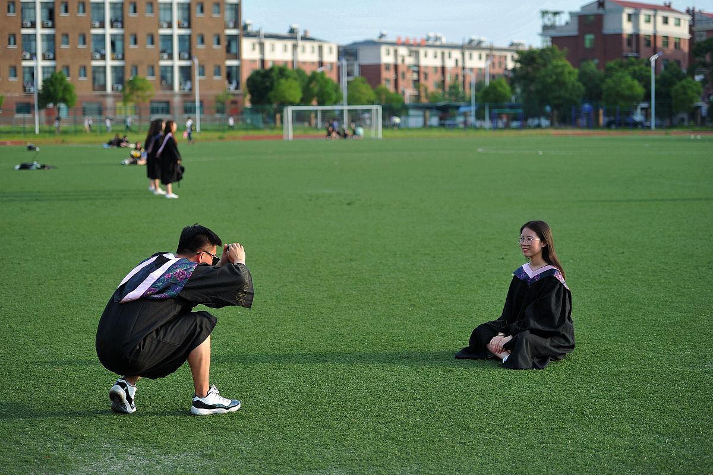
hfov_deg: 28.8
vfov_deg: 19.5
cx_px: 356
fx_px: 1386
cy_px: 238
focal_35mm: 70
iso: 320
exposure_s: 1/1250
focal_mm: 70
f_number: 8
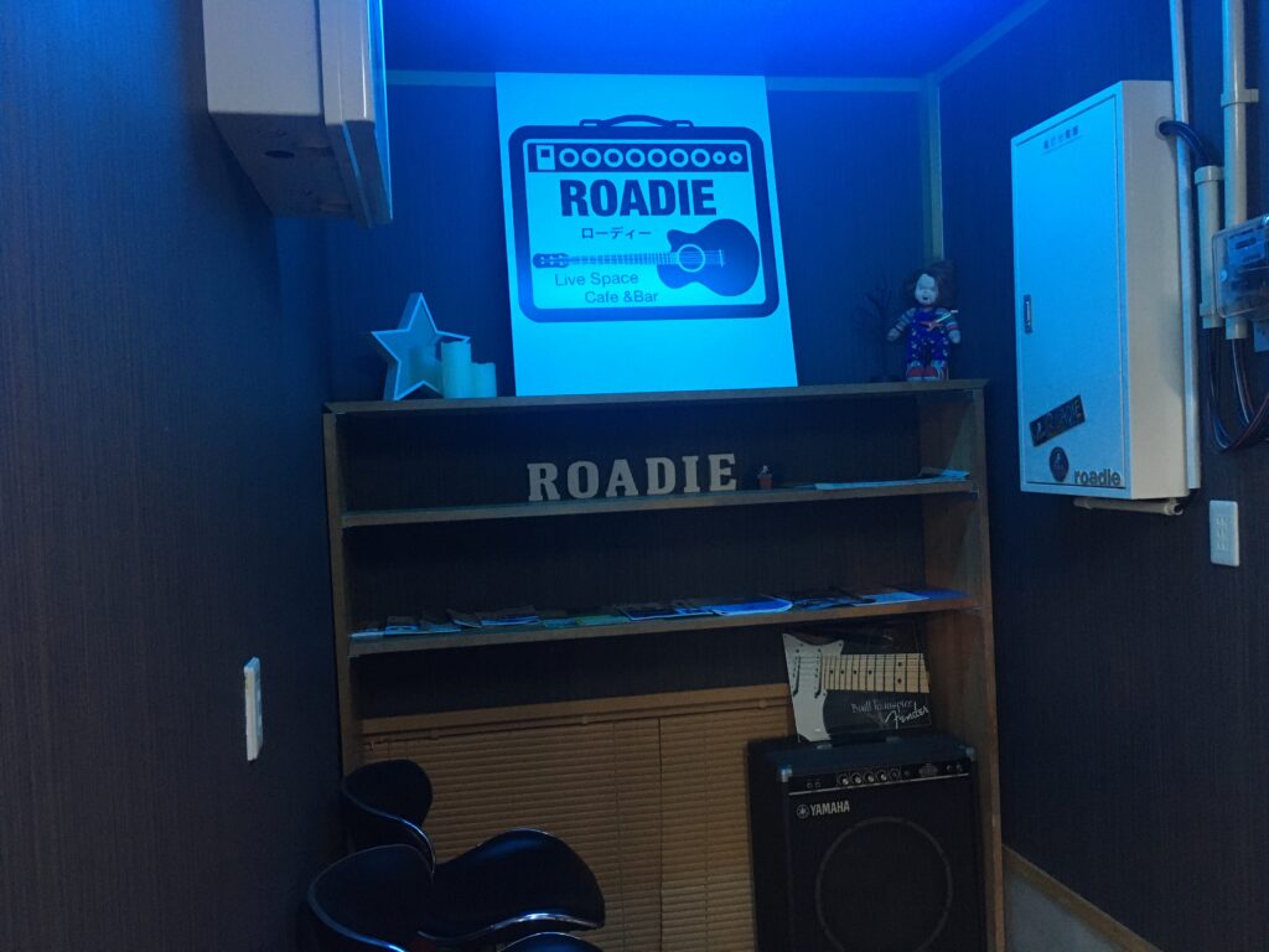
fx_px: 1063
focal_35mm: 29
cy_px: 476
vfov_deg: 48.2
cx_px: 634
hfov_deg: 61.7
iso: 200
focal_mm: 4.15
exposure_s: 1/30
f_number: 2.2
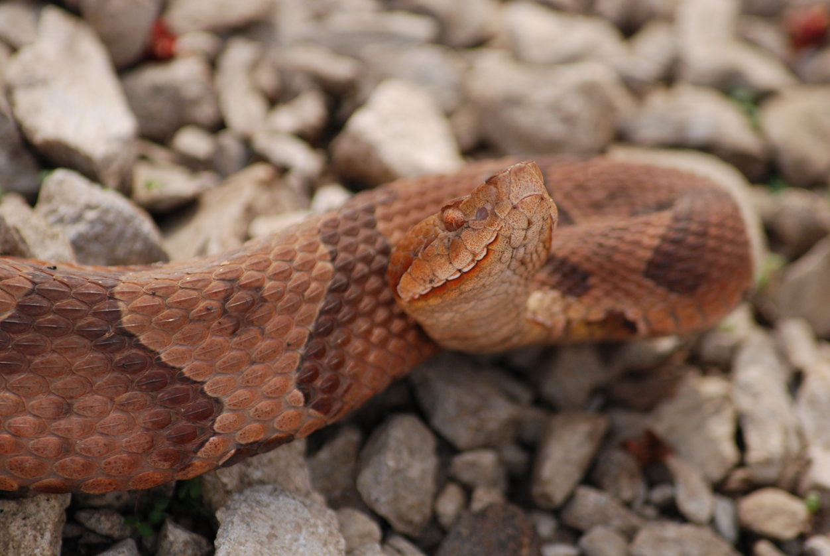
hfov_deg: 6.9
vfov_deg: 4.6
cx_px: 415
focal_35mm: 300
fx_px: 6925
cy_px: 278
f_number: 5.6
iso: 320
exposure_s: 1/320
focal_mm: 200
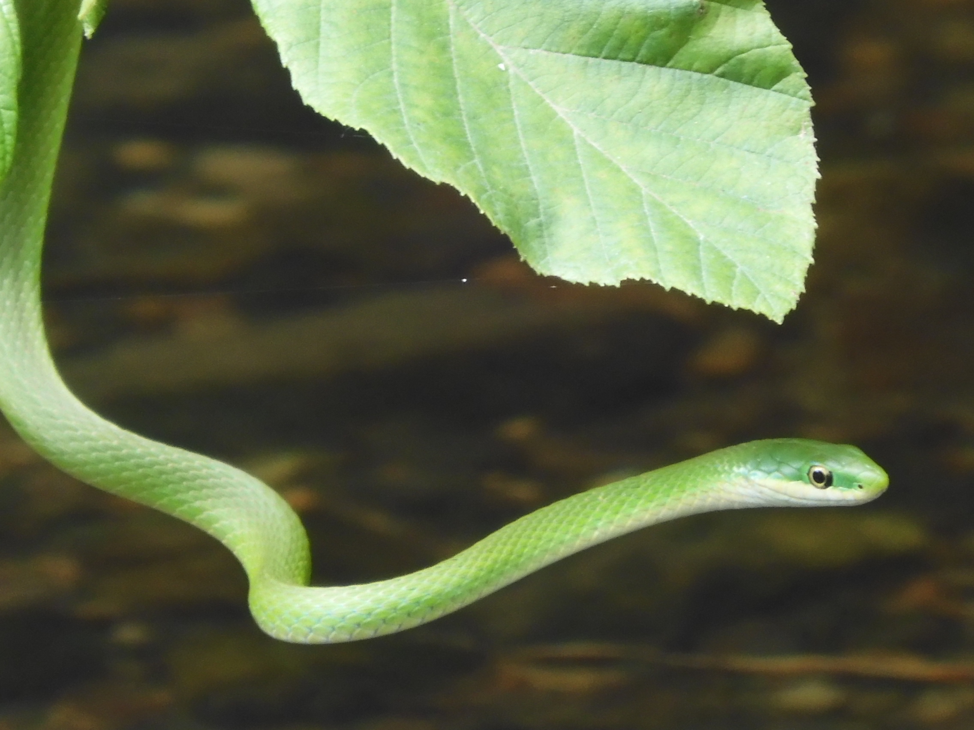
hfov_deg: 2.4
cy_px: 365
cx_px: 487
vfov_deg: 1.8
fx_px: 23635
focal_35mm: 840
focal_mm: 151
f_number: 6.9
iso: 400
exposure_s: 1/100
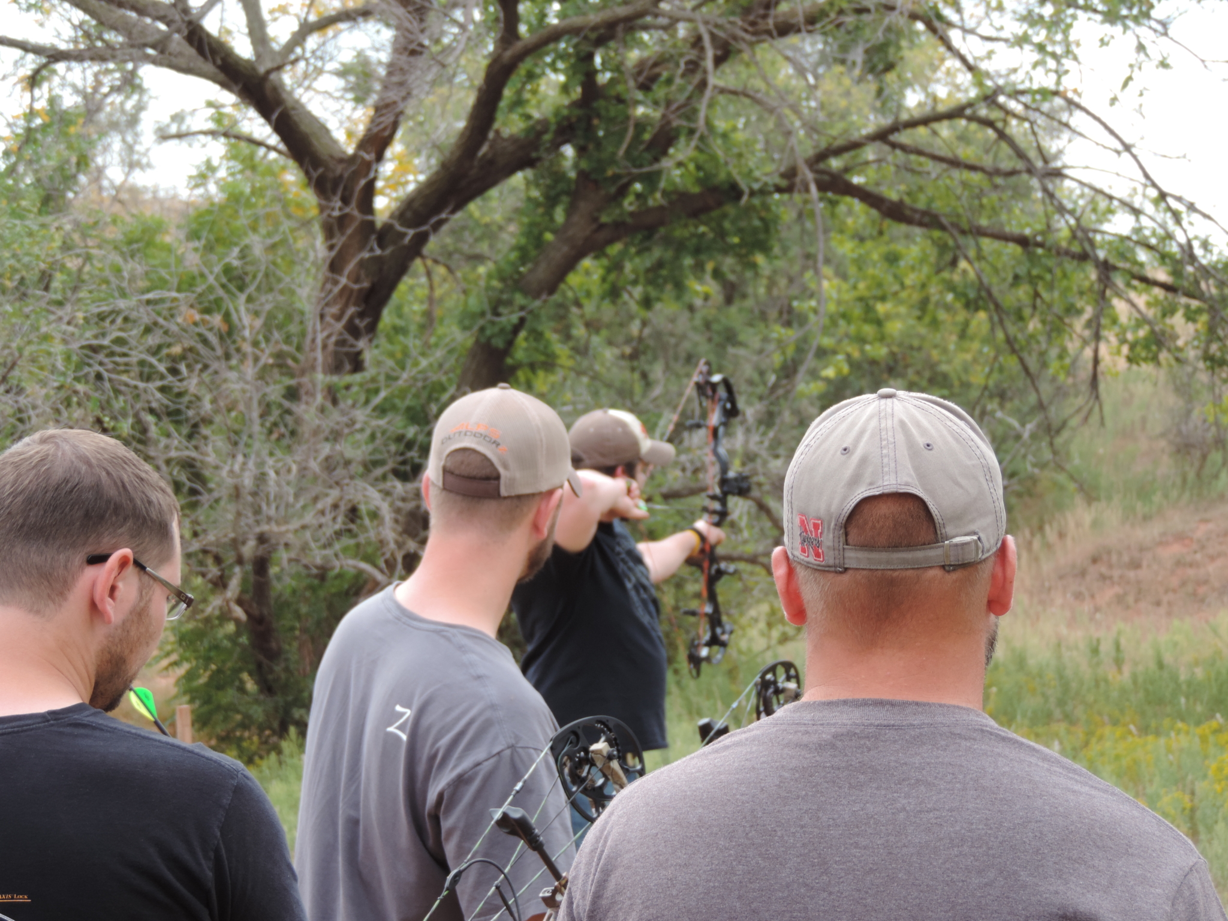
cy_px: 460
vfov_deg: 12.3
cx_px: 614
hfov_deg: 16.4
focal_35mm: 120
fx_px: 4257
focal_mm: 21.4
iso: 80
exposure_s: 1/160
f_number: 4.2
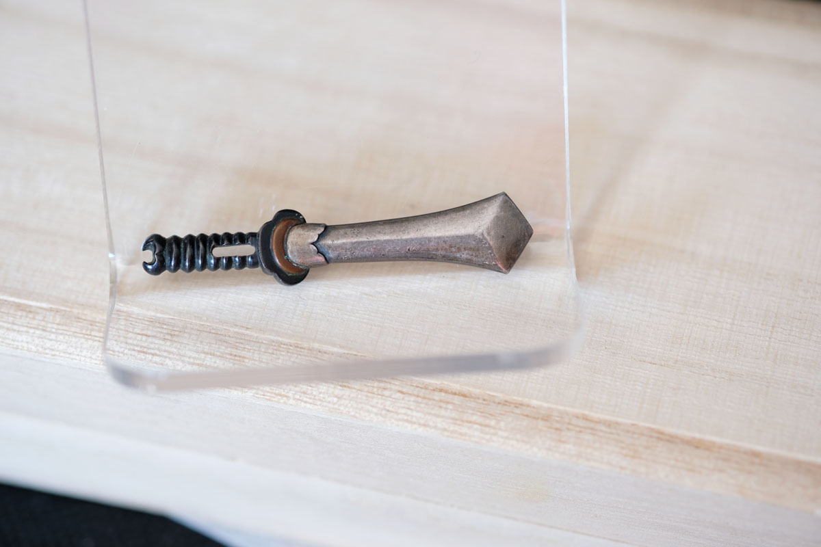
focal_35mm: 90
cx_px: 410
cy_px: 274
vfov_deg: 15.2
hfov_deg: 22.6
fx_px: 2052
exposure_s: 1/15
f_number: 2.8
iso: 200
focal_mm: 60
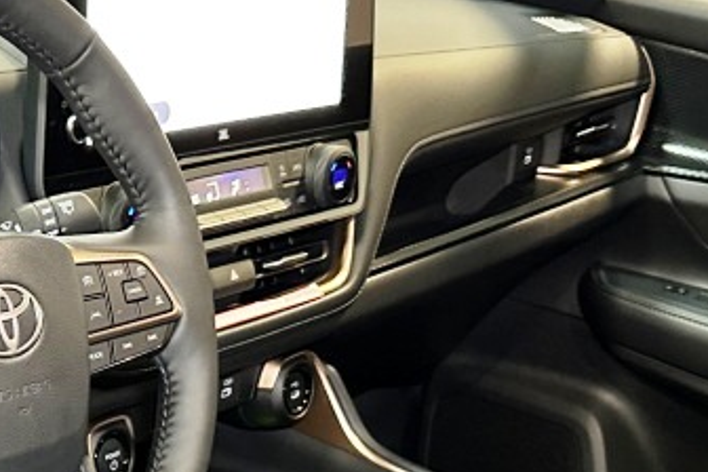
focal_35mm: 76
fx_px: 1495
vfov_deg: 16.8
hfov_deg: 25.2
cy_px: 638
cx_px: -23
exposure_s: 1/30
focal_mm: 6.86
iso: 1000
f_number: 1.78
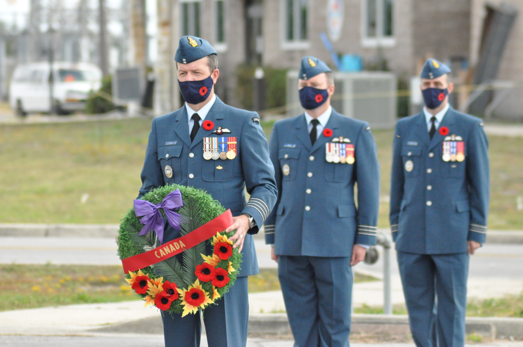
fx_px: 4788
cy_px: 174
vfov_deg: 4.2
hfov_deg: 6.3
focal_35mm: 330
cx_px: 262
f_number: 8
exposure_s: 1/4000
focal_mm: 220
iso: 3200
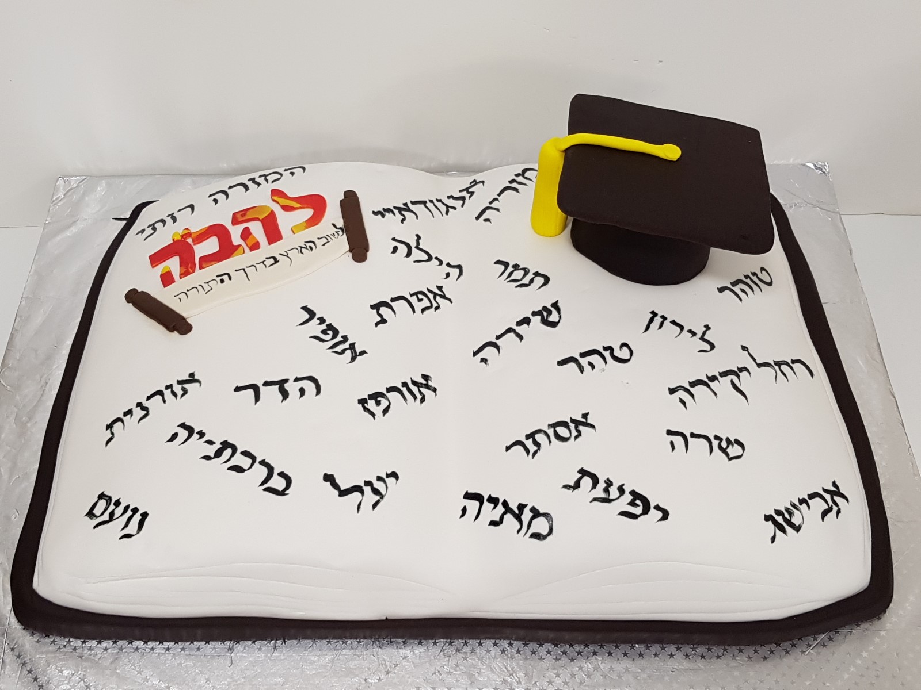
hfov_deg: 67.3
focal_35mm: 26
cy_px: 345
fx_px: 692
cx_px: 460
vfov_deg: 53.1
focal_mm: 4.2
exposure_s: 1/50
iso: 80
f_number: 1.7
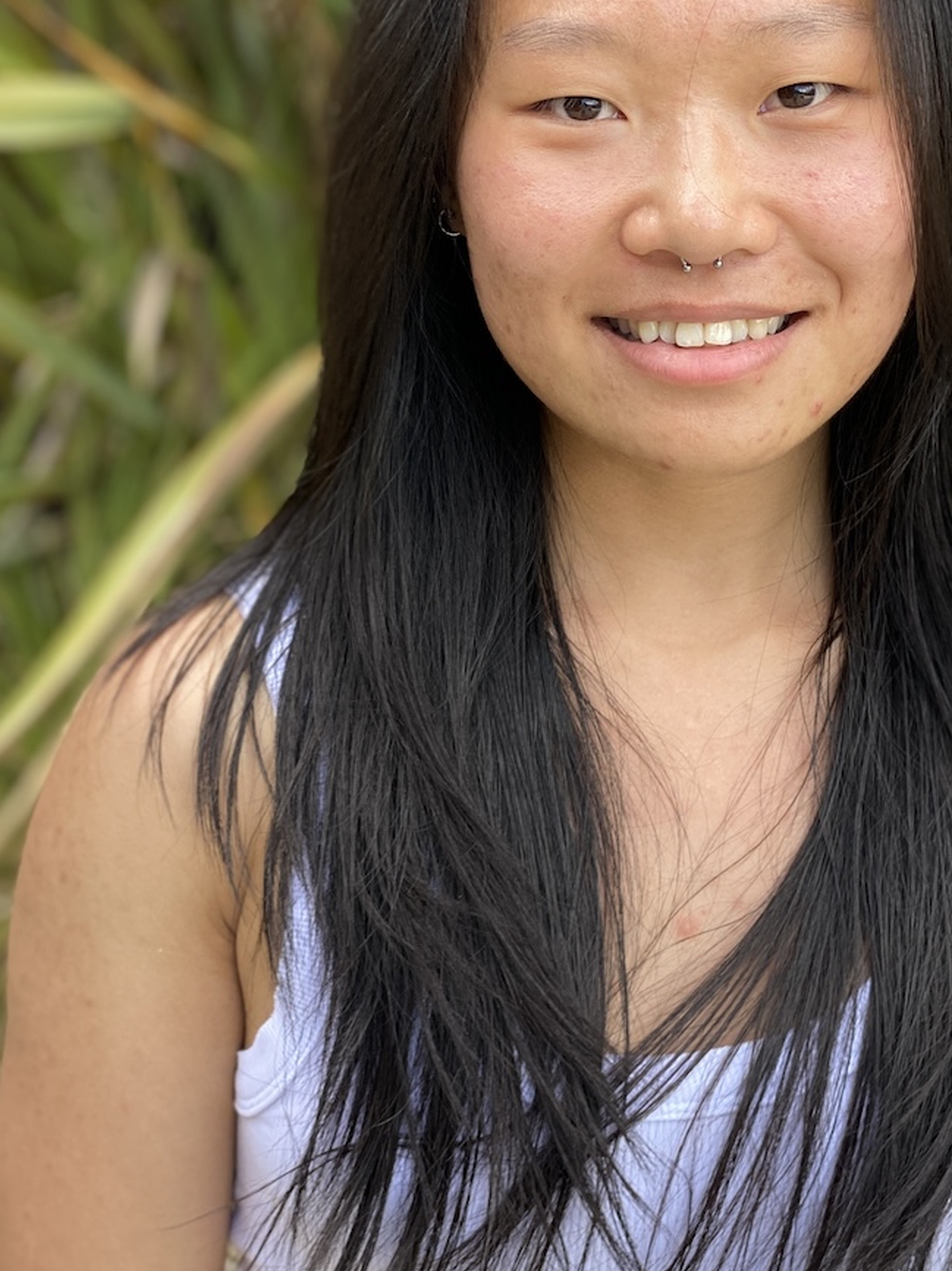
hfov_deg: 18.3
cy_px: 549
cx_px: 671
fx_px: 2935
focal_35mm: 80
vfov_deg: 24.4
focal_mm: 6
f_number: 2
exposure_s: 1/136
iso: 20
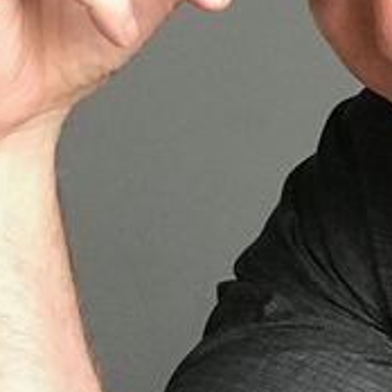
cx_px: 669
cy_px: 215
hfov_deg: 6.4
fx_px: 3459
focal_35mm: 270
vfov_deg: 6.5
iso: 160
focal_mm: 6.6
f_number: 2.8
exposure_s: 1/60
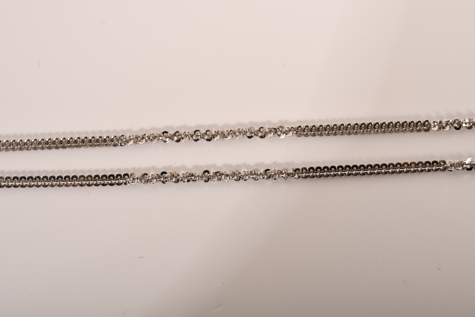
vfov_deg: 15.2
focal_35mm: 90
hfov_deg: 22.6
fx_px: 1187
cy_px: 158
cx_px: 238
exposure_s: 1/200
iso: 250
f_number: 16
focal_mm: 60
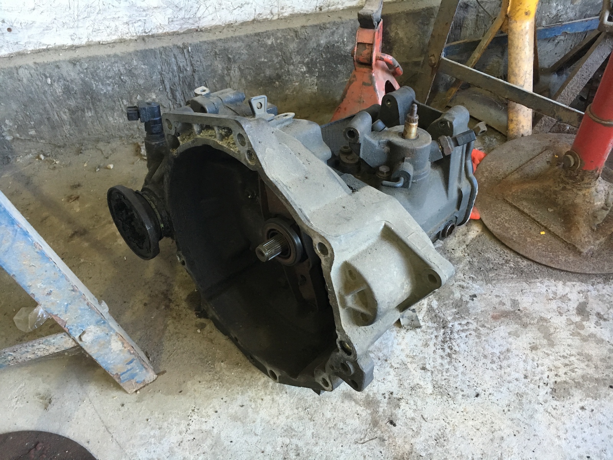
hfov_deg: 61.7
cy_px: 230
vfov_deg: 48.2
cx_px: 306
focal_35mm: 29
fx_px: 514
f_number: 2.2
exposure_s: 1/30
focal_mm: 4.15
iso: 125
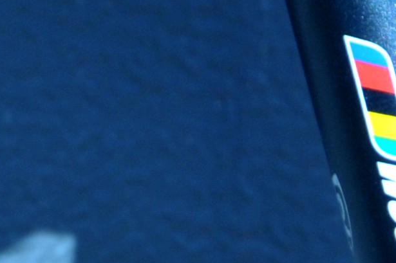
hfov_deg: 1.0
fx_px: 22817
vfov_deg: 0.7
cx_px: 562
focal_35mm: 2076
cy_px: 720
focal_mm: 300
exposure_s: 1/320
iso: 800
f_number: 9
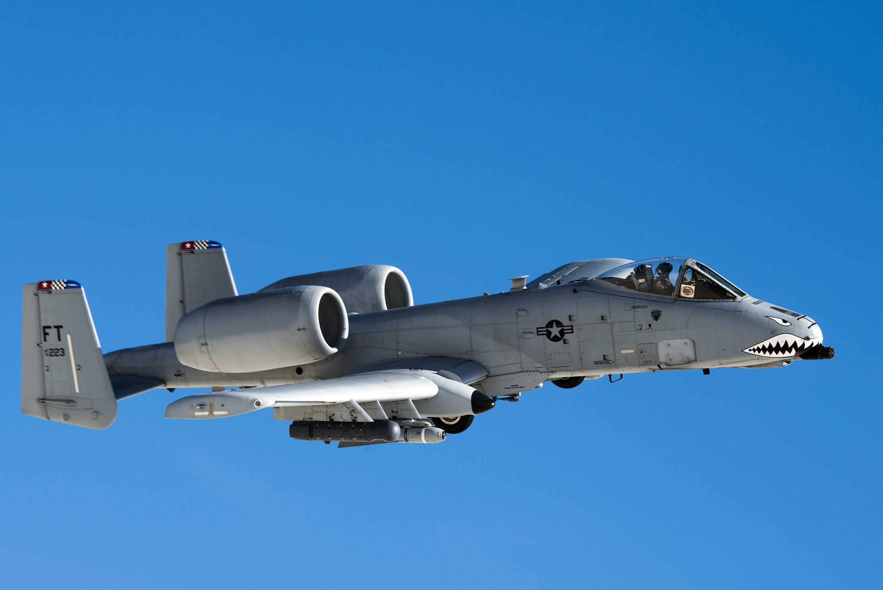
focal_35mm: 160
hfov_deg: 12.8
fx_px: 3925
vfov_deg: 8.6
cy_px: 295
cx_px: 442
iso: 100
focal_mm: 160
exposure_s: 1/200
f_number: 11
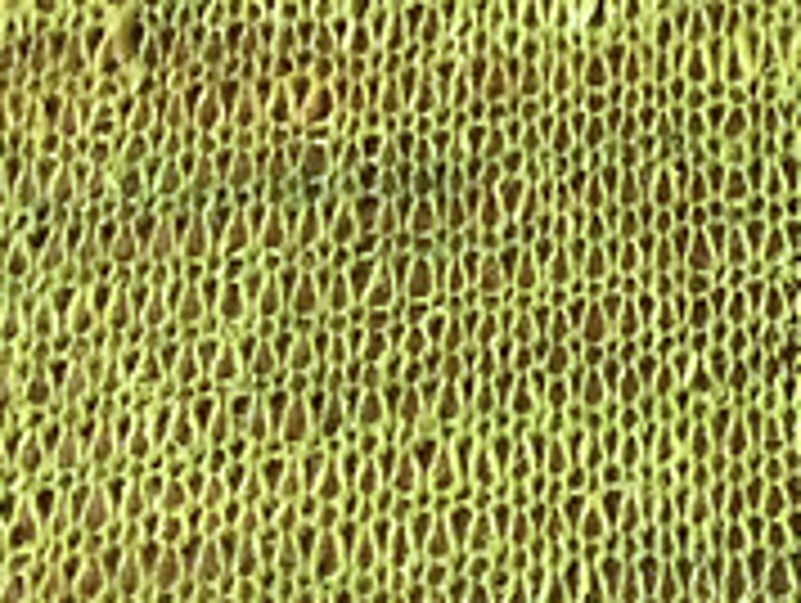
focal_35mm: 104
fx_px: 2410
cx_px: 801
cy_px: 158
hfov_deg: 18.4
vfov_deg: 14.2
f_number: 2.2
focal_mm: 4.15
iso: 320
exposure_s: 1/15
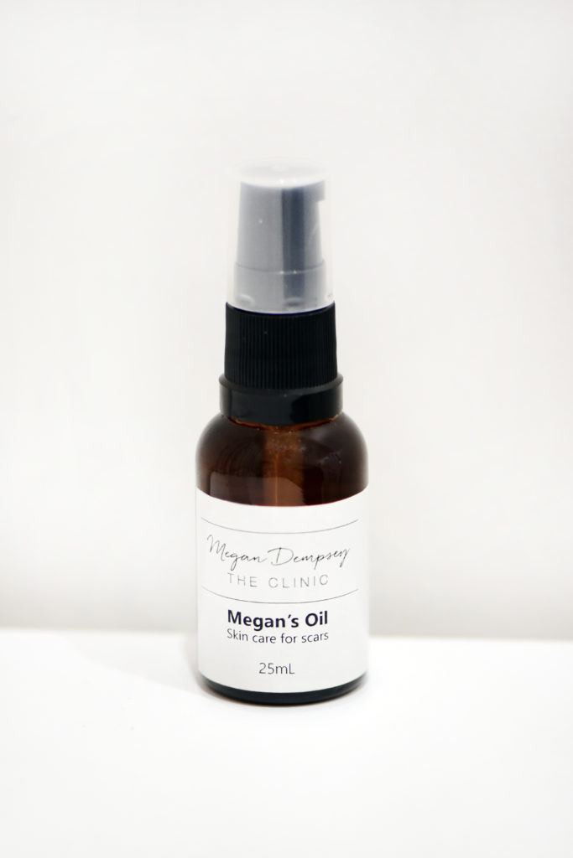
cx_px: 286
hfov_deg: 8.7
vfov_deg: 13.0
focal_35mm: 158
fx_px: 3759
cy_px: 429
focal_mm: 105
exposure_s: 1/200
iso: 800
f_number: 3.5
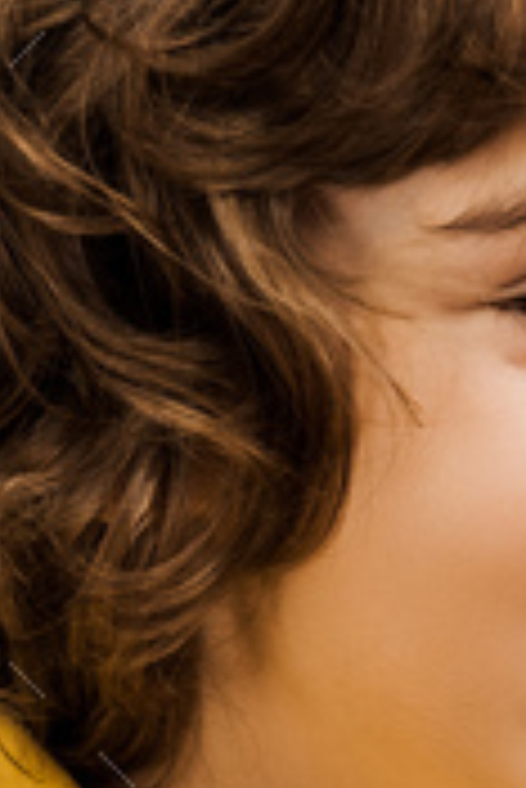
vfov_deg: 3.3
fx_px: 13801
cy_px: 1004
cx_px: 1039
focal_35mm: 631
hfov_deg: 2.2
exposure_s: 1/200
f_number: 5
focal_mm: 125
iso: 250
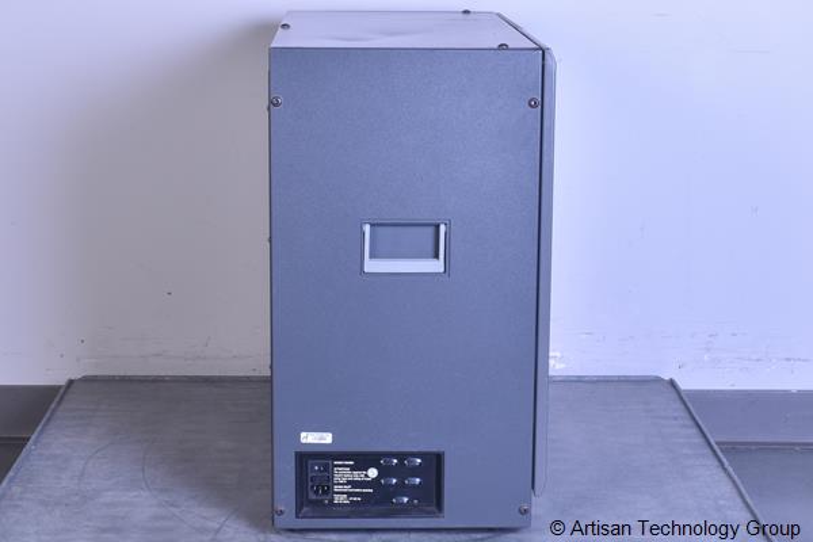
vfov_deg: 26.5
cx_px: 406
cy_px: 271
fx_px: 1152
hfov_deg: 38.9
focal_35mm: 51
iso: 200
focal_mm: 34
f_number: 13
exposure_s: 1/200
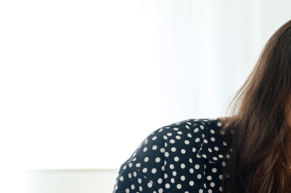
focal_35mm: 156
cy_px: 256
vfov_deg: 8.6
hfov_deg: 12.6
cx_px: 420
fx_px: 1260
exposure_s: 1/250
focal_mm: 50
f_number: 2.8
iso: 800
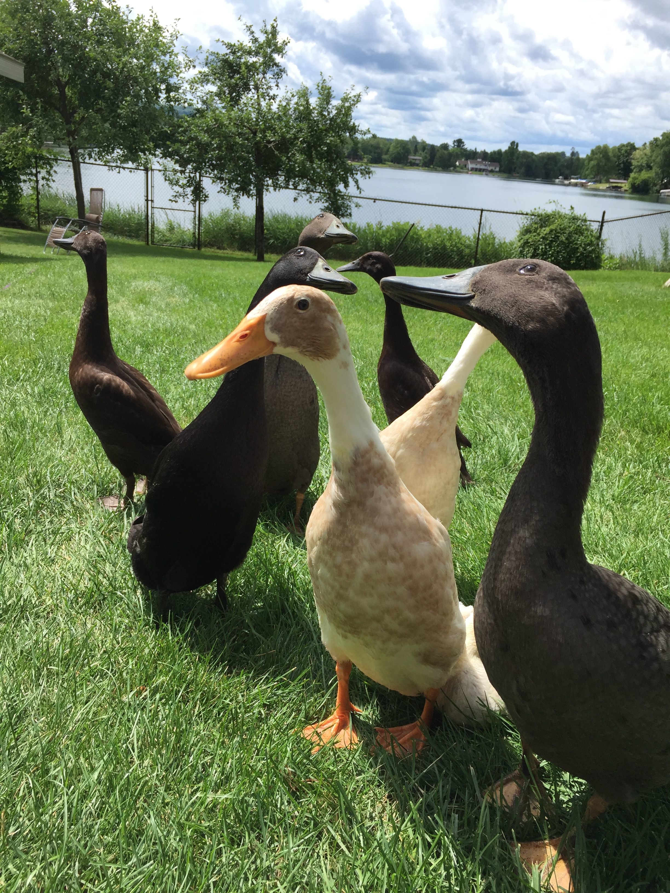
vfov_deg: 61.7
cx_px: 335
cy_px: 446
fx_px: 748
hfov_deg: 48.2
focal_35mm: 29
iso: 32
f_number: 2.2
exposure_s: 1/1163
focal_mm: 4.15
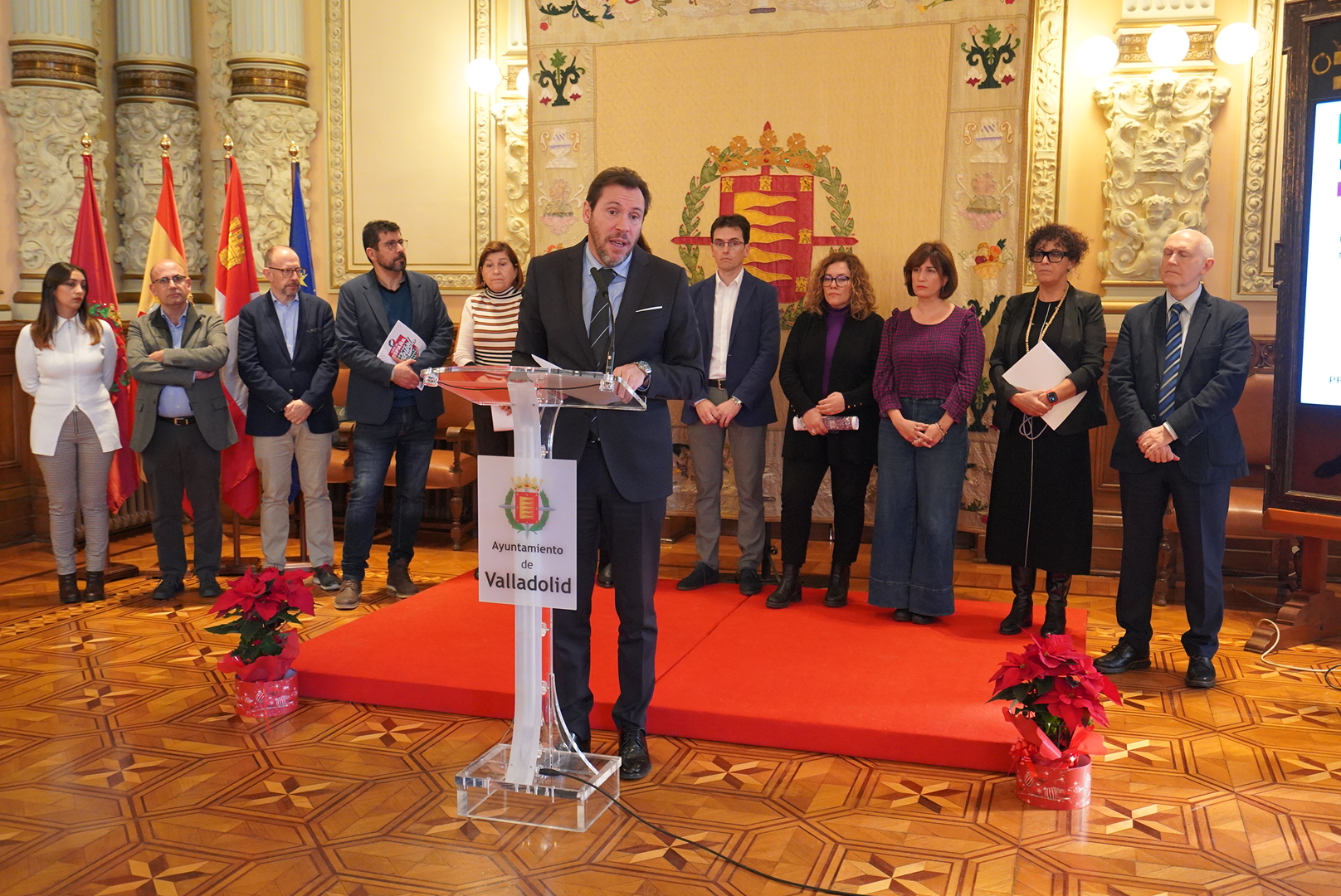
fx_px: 1305
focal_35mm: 35
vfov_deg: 37.9
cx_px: 670
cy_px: 448
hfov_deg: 54.4
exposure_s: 1/160
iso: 5000
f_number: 4
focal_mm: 35
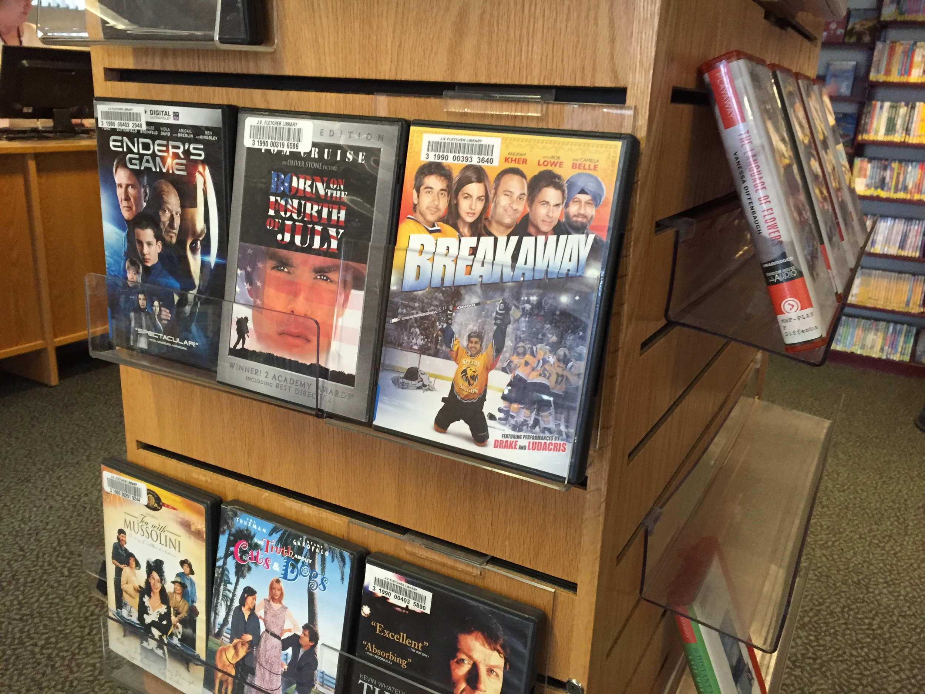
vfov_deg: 48.2
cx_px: 462
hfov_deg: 61.7
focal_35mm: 29
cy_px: 347
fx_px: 775
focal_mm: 4.15
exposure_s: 1/30
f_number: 2.2
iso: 200
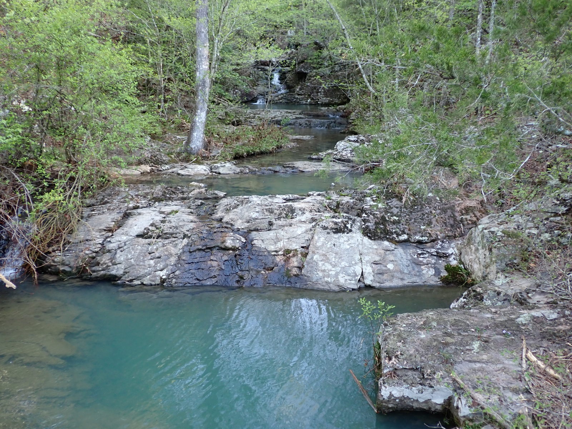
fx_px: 496
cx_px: 286
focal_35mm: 30
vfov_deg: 46.8
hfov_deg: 60.0
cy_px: 214
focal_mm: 5.4
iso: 200
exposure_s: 1/80
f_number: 2.3
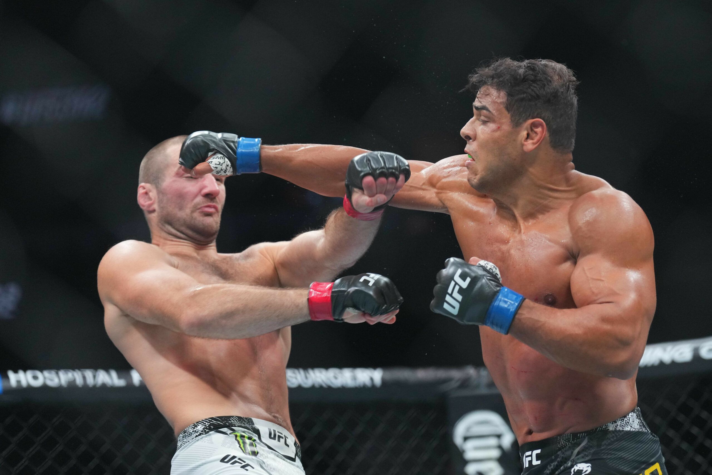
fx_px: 2729
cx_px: 356
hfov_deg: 14.9
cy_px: 238
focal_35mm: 138
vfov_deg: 9.9
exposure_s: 1/1000
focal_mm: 138
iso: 2500
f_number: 3.2
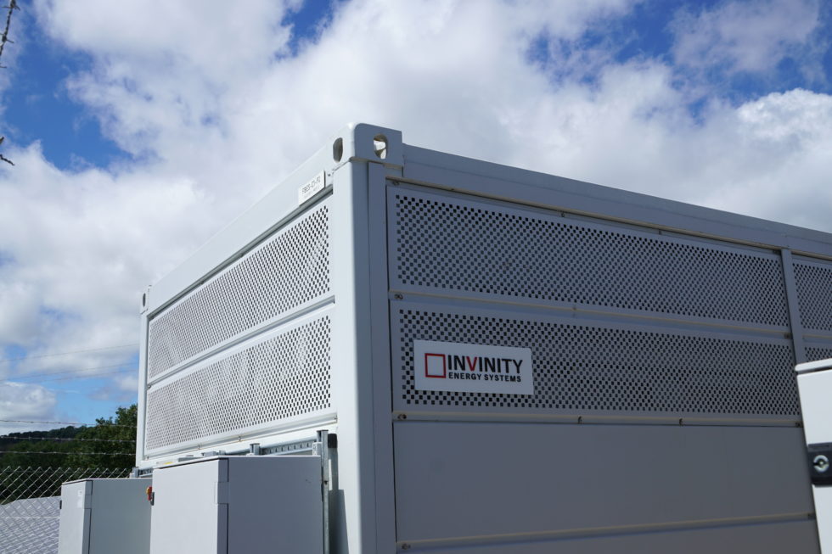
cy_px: 277
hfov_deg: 53.1
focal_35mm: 36
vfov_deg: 36.9
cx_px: 416
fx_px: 832
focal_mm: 24
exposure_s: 1/320
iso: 100
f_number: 8
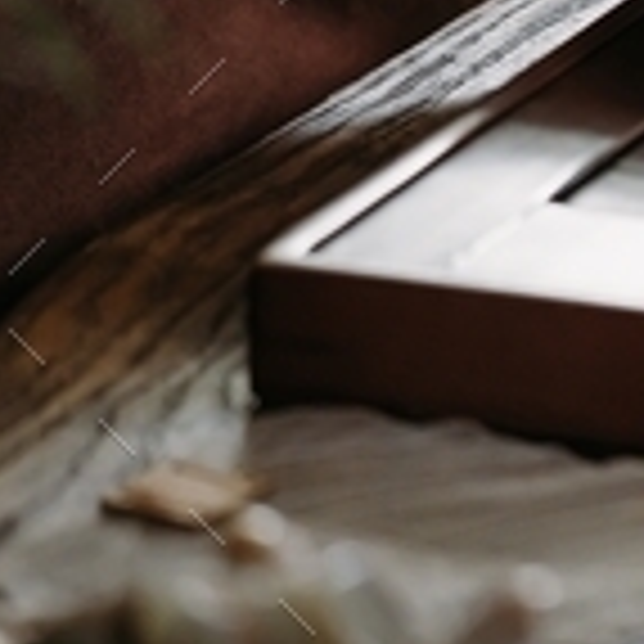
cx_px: 1311
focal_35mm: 421
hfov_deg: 4.1
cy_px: -164
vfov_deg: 4.1
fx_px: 8861
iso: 800
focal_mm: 80
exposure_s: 1/250
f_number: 2.8
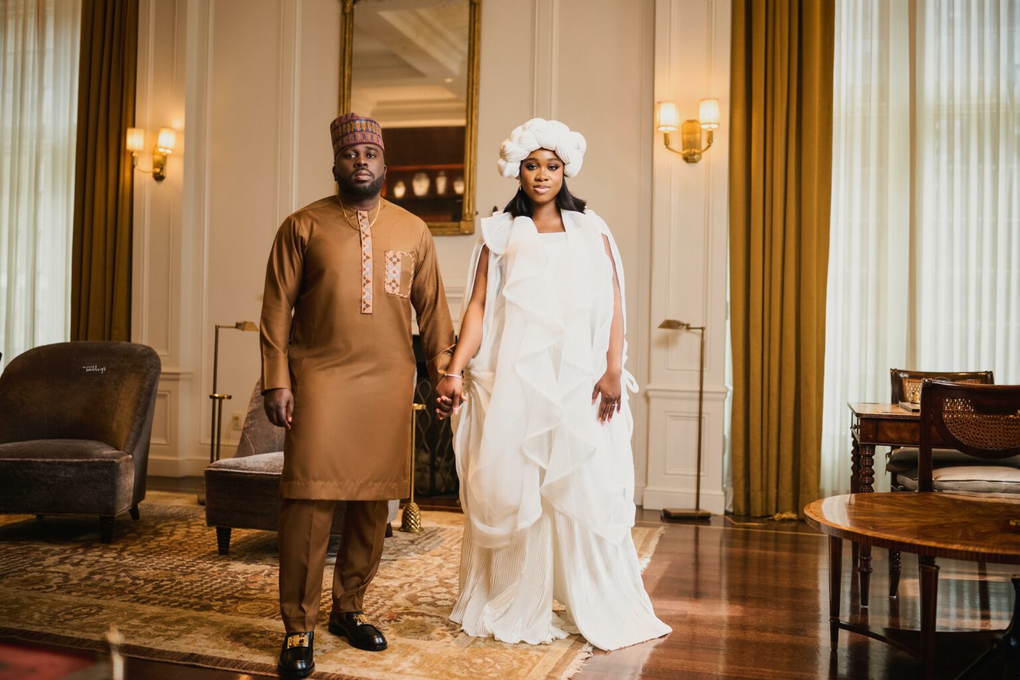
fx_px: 992
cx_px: 510
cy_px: 340
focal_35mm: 35
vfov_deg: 37.9
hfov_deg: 54.4
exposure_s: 1/200
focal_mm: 35
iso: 200
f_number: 1.4
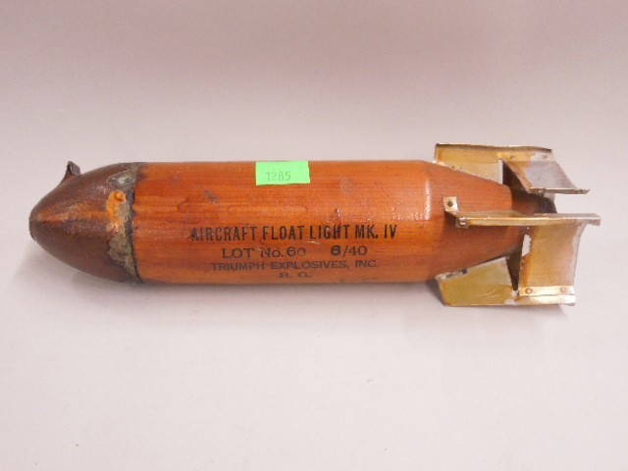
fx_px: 708
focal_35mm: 39
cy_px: 236
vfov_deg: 36.8
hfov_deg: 47.9
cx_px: 314
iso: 800
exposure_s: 1/60
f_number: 3.8
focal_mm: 7
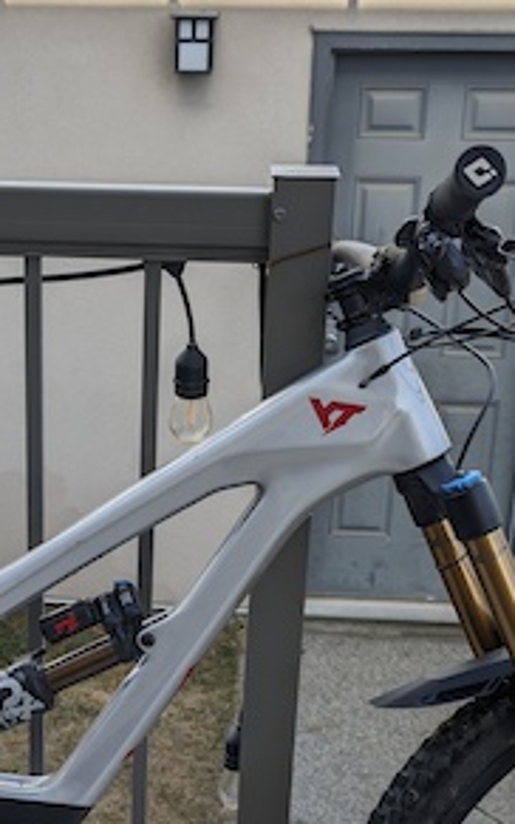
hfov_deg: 18.4
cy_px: 702
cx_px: 102
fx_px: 1571
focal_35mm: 70
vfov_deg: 28.5
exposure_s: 1/649
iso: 18
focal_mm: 6.9
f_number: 1.68
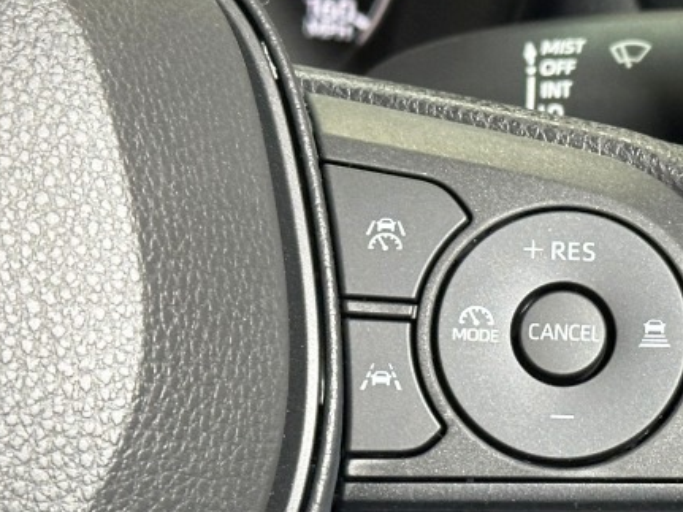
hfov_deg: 17.1
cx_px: 591
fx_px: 2249
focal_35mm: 114
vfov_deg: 13.0
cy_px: 312
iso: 400
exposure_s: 1/40
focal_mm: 6.86
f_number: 1.78
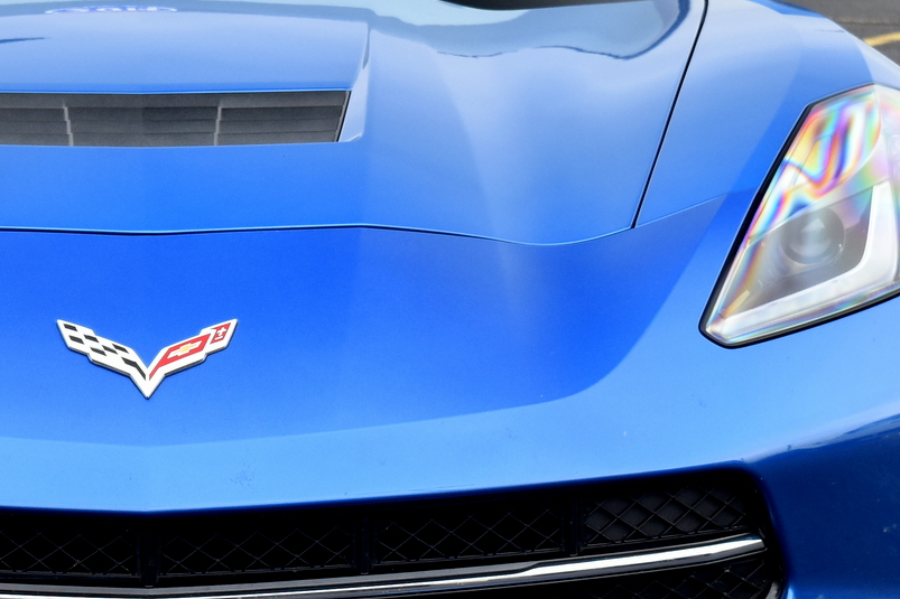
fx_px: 3049
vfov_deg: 11.2
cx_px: 147
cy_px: 294
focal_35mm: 122
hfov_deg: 16.6
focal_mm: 34
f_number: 6.3
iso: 280
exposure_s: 1/50
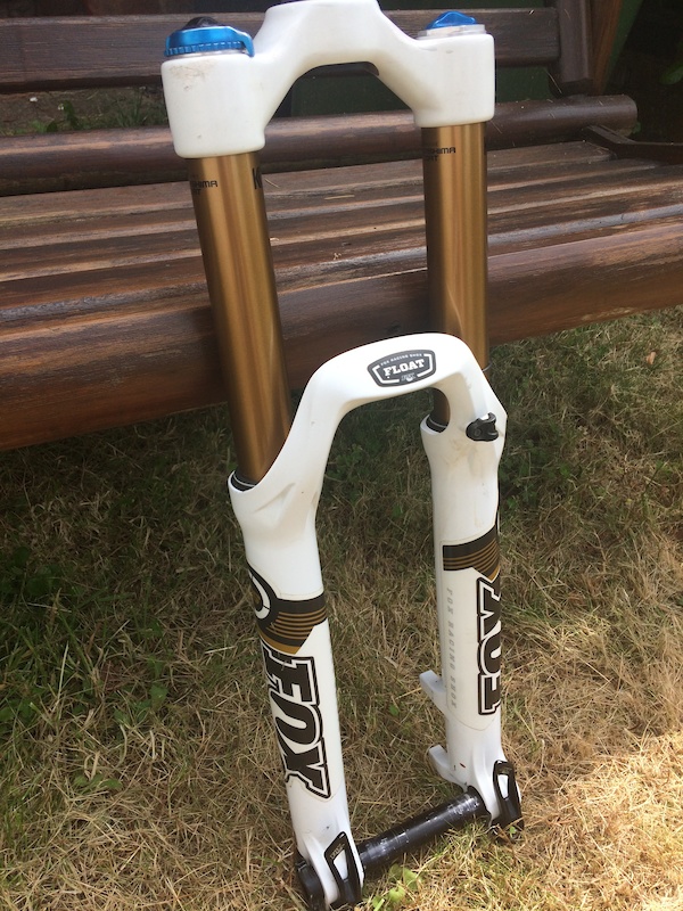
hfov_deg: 48.2
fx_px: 763
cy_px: 456
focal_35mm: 29
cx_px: 342
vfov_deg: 61.7
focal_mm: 4.15
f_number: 2.2
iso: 32
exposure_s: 1/855
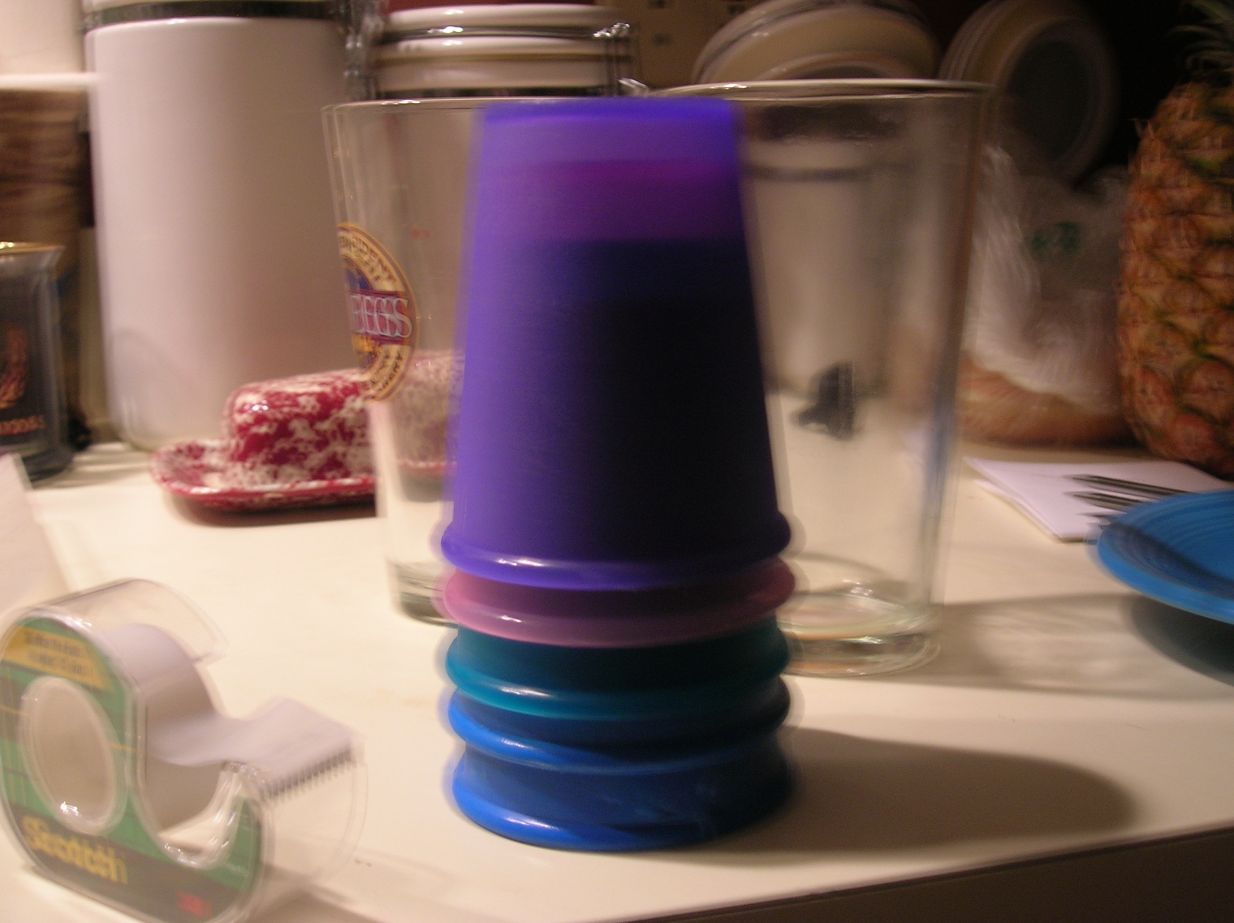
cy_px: 462
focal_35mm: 42
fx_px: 1496
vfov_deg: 34.3
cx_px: 617
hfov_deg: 44.8
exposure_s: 1/3.8
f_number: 3.1
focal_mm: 7
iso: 59
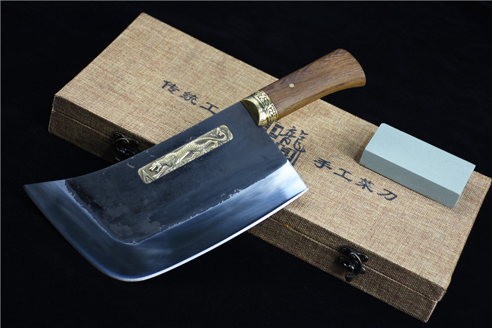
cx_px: 246
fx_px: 1148
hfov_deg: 24.2
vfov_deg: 16.3
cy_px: 164
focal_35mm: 84
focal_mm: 56
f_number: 4.8
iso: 100
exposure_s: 1/20
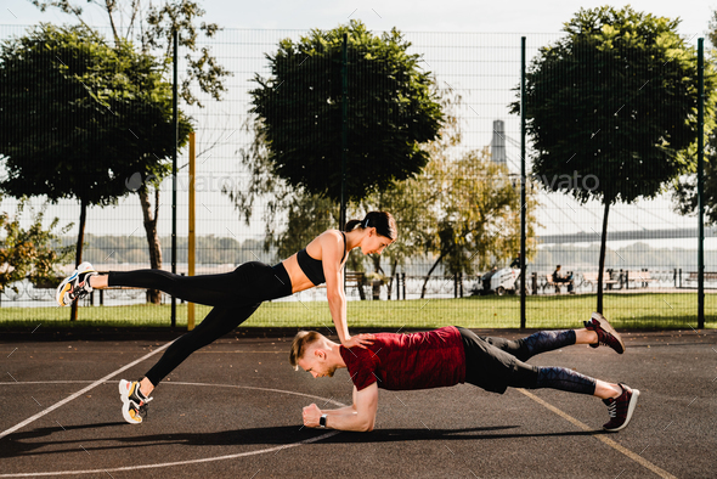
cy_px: 240
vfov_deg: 26.0
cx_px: 358
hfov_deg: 38.2
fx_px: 1036
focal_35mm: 52
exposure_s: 1/1250
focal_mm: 52
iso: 400
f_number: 3.5
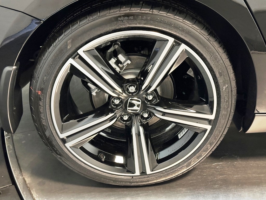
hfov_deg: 39.7
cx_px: 133
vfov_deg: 30.3
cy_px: 100
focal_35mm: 48
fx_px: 369
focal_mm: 6.86
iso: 640
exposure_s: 1/24
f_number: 1.78
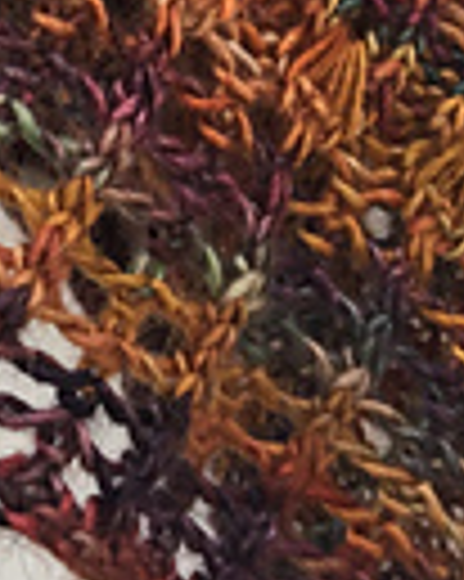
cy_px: -252
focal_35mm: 110
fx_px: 1890
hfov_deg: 13.9
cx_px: 119
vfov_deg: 16.2
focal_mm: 4.15
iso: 80
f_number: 2.2
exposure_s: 1/30
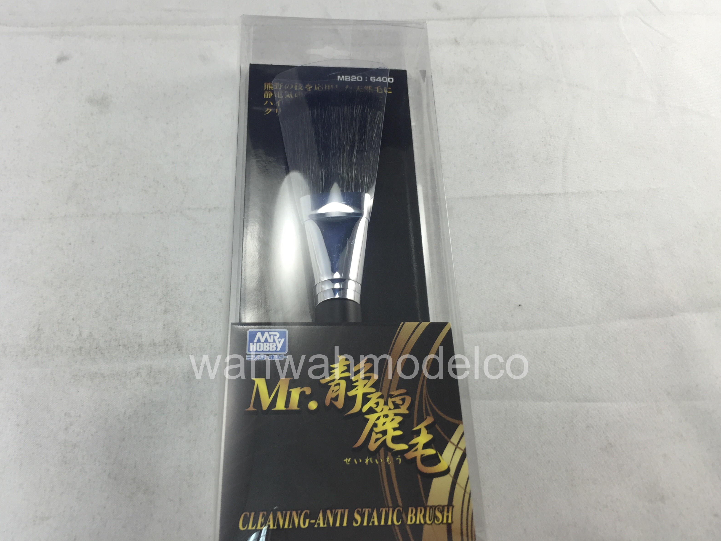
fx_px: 625
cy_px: 270
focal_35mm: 30
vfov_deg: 46.8
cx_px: 353
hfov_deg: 60.0
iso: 32
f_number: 2.2
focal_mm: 4.15
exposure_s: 1/50
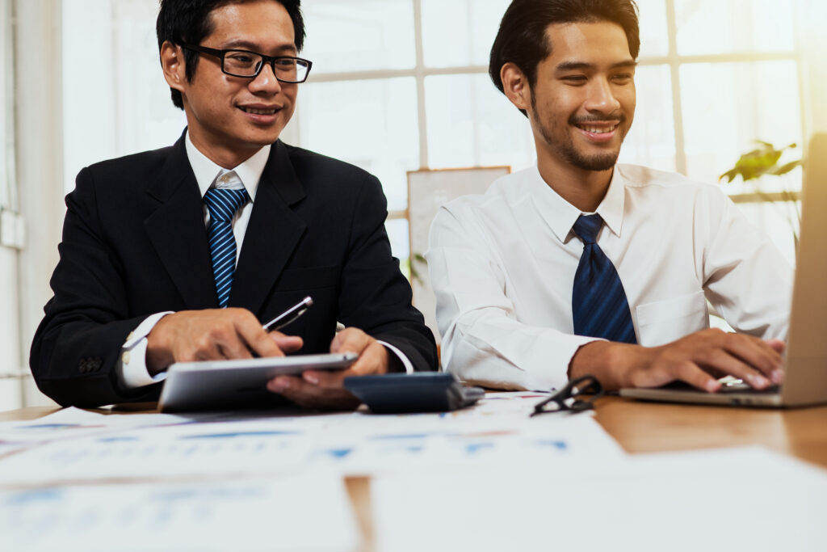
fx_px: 1034
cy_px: 276
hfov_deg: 43.6
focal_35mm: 45
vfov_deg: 29.9
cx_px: 414
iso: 160
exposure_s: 1/100
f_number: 2.2
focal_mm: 30
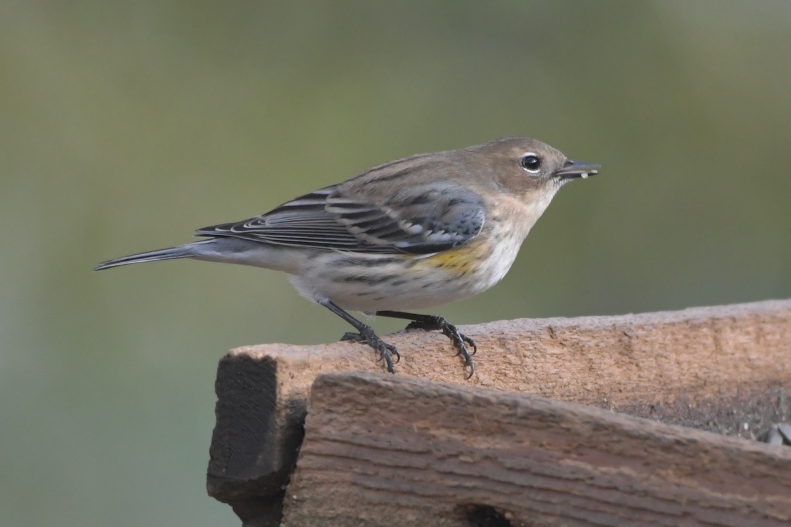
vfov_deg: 1.8
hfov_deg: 2.7
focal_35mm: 750
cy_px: 264
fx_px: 16482
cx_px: 396
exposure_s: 1/400
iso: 2000
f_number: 7.1
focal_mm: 500
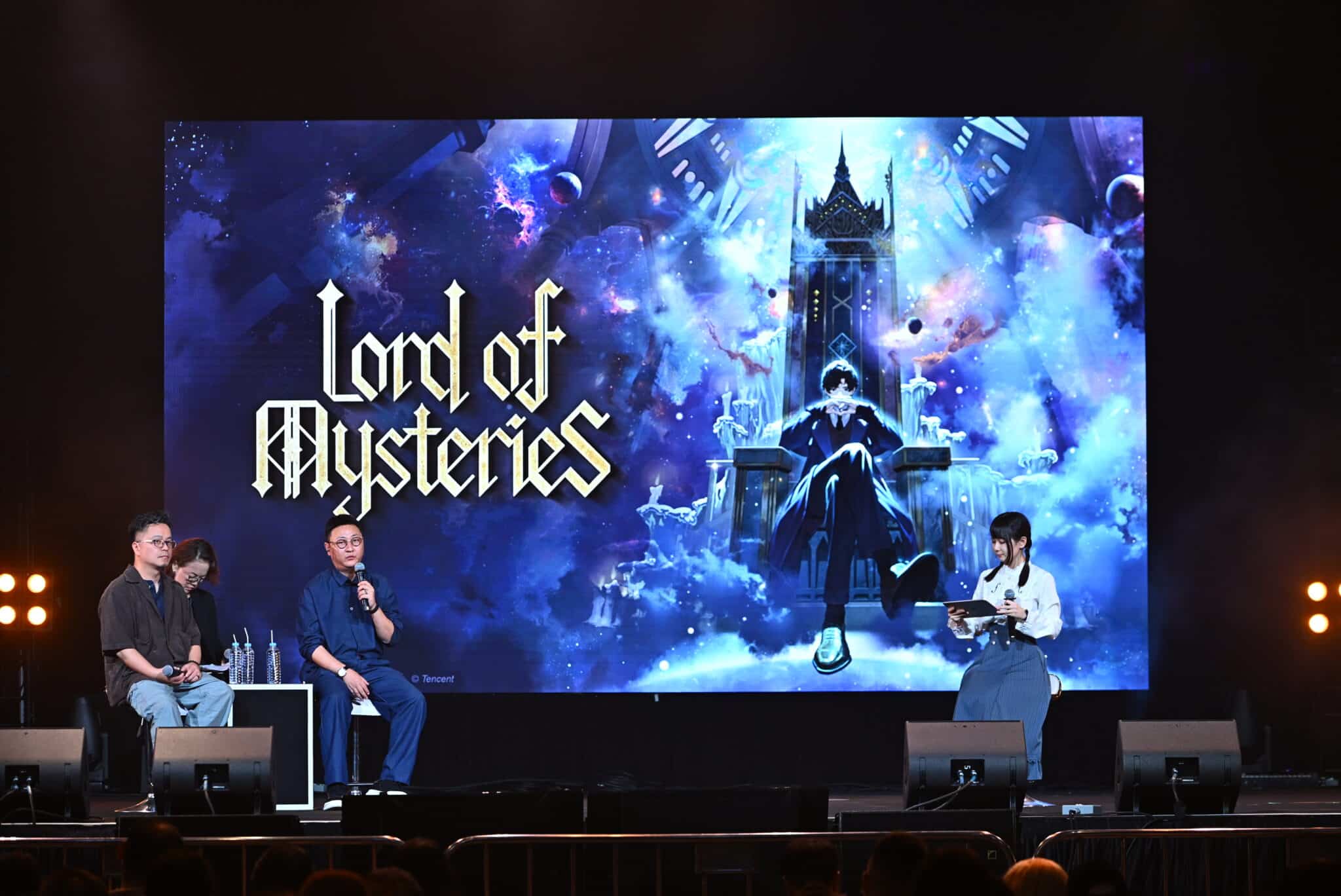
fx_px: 5031
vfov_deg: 10.2
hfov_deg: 15.2
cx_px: 670
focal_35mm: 135
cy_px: 448
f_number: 4
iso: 1600
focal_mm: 135
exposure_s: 1/200
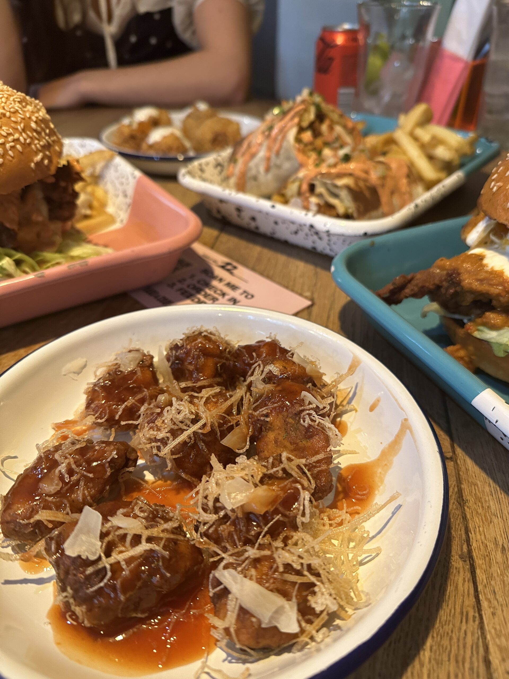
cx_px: 254
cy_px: 340
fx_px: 471
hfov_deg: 56.8
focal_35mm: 24
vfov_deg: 71.6
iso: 500
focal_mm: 6.86
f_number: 1.78
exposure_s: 1/50
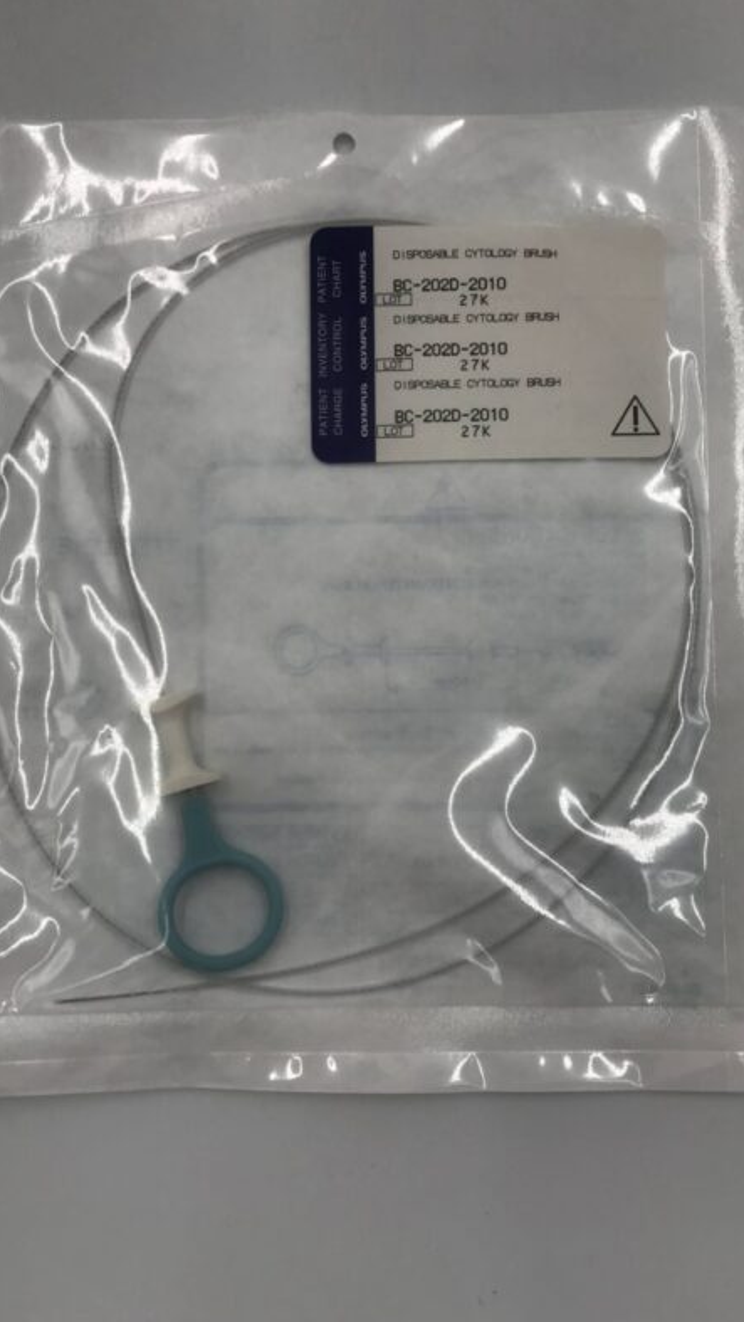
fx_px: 1087
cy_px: 664
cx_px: 364
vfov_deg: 62.6
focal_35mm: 31
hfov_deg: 37.8
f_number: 1.8
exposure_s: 1/264
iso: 20
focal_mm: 3.99
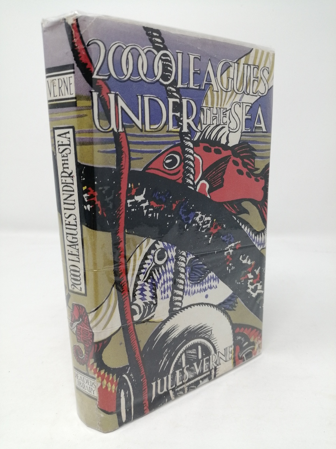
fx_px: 336
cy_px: 224
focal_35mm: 26
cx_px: 168
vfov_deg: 67.3
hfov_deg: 53.1
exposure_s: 1/100
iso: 64
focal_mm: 3.62
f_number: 1.8
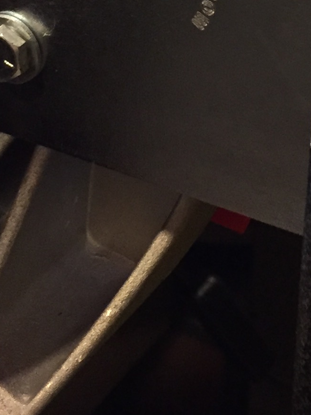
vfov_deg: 17.2
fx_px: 1294
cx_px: 225
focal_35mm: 108
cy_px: -114
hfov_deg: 13.7
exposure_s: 1/20
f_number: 2.2
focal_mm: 4.15
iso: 250
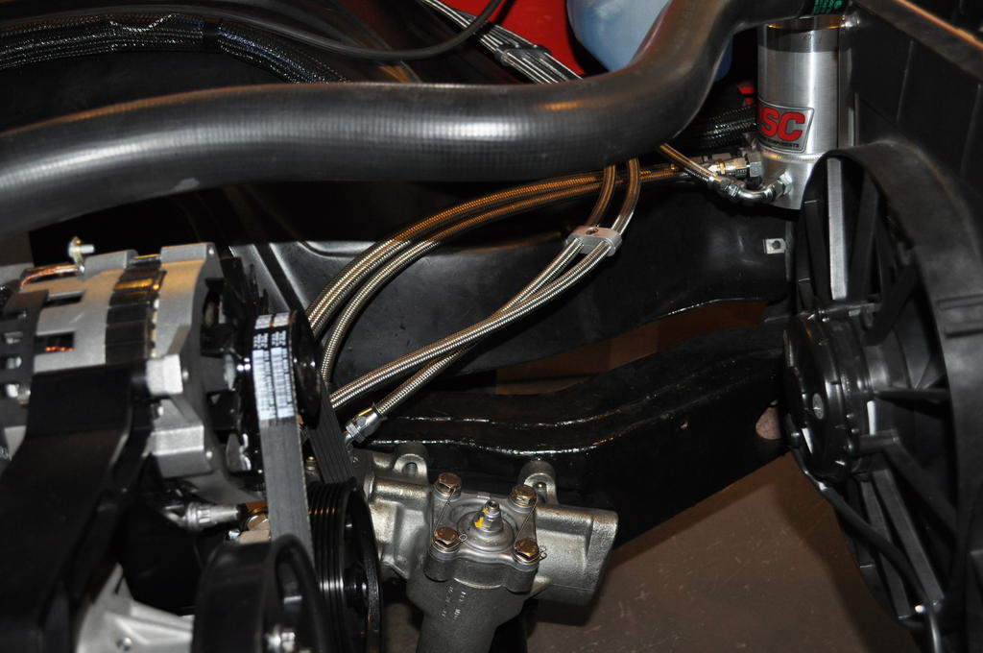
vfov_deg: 34.1
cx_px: 492
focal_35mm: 39
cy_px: 326
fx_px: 1064
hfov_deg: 49.6
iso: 800
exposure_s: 1/60
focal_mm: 26
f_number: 4.2
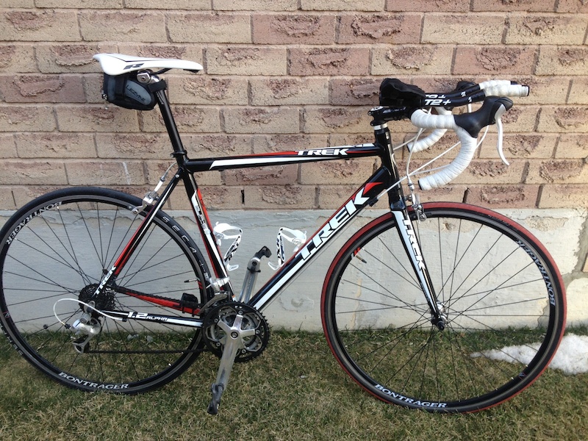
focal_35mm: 35
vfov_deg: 40.7
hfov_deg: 52.6
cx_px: 294
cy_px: 220
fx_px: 595
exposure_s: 1/120
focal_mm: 4.28
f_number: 2.4
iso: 64
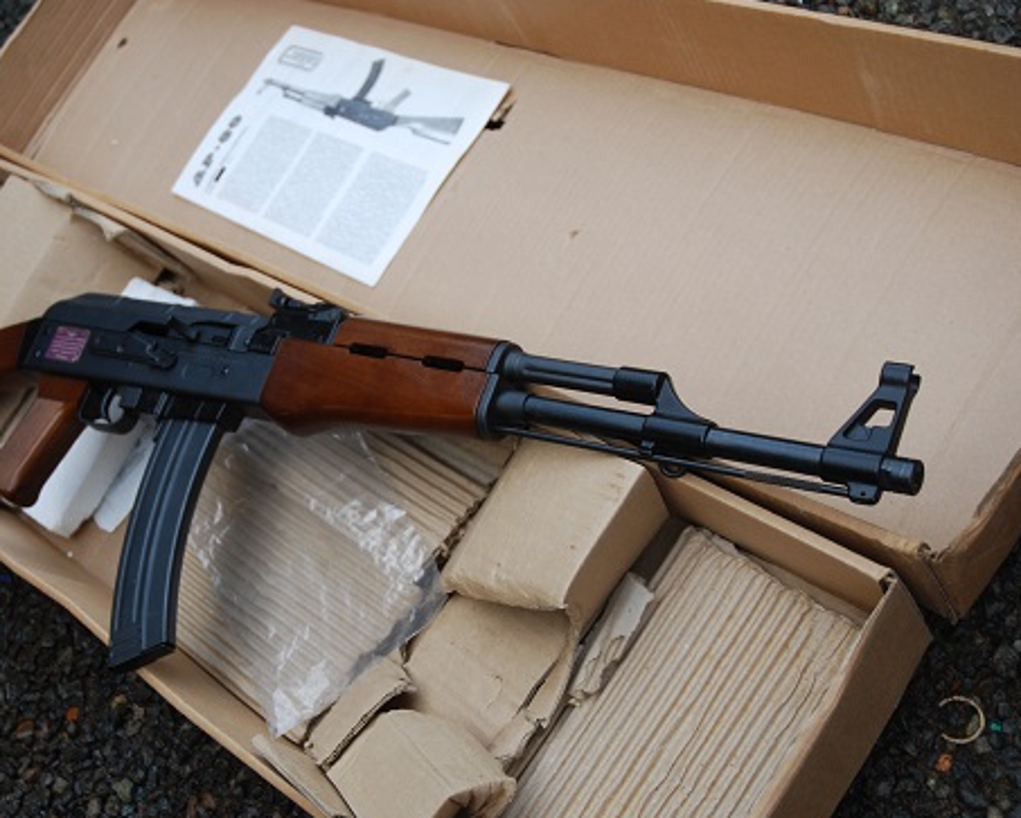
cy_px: 436
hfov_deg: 39.5
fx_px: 1410
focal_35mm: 47
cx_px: 367
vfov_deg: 32.4
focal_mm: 25
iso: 200
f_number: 4
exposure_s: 1/60
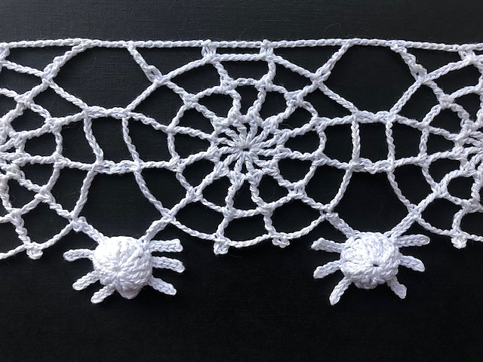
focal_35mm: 28
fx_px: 391
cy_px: 181
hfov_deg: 63.4
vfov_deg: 49.7
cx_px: 242
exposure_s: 1/40
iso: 20
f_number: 1.8
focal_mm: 3.99
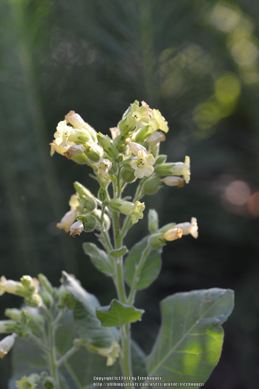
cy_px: 194
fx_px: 1132
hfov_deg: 13.1
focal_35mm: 105
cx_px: 130
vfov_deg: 19.4
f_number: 5.6
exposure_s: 1/125
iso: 200
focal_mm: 105
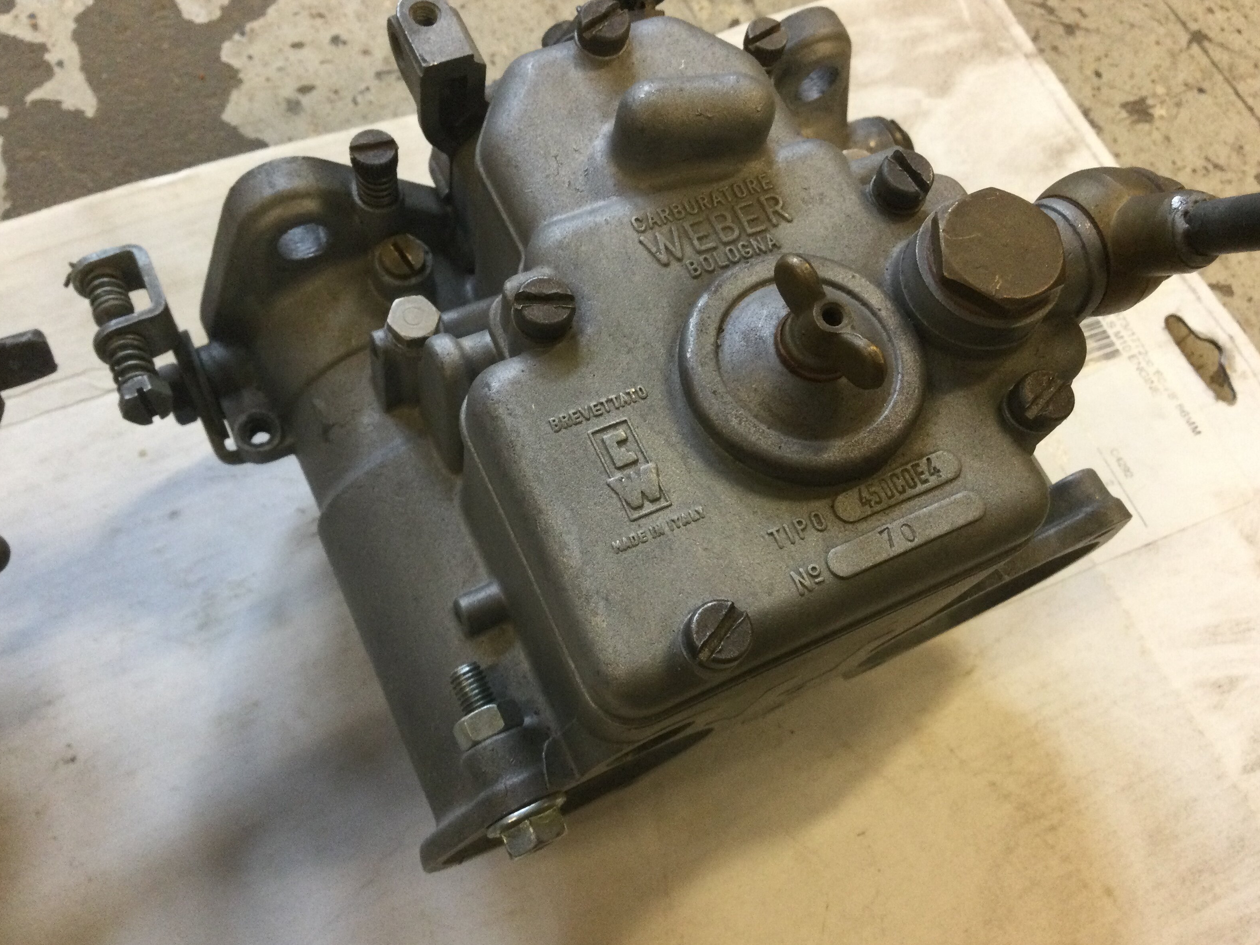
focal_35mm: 32
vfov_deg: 44.2
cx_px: 628
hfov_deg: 56.8
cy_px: 474
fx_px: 1165
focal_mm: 3.3
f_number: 2.4
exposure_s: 1/33
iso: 125
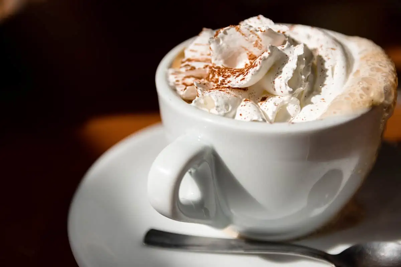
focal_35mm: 75
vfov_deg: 18.2
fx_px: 835
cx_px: 200
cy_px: 134
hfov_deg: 27.0
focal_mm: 50
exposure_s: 1/4000
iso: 100
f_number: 2.8
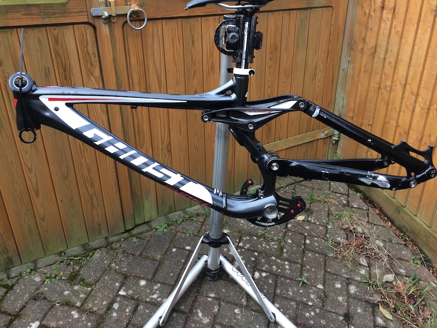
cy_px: 164
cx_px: 218
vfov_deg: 48.2
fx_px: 366
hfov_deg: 61.7
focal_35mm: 29
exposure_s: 1/100
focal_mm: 4.15
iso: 32
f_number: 2.2
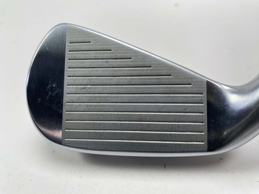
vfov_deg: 54.9
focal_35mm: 25
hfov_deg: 69.4
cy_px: 97
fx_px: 187
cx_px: 130
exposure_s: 1/198
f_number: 1.8
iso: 32
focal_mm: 4.25
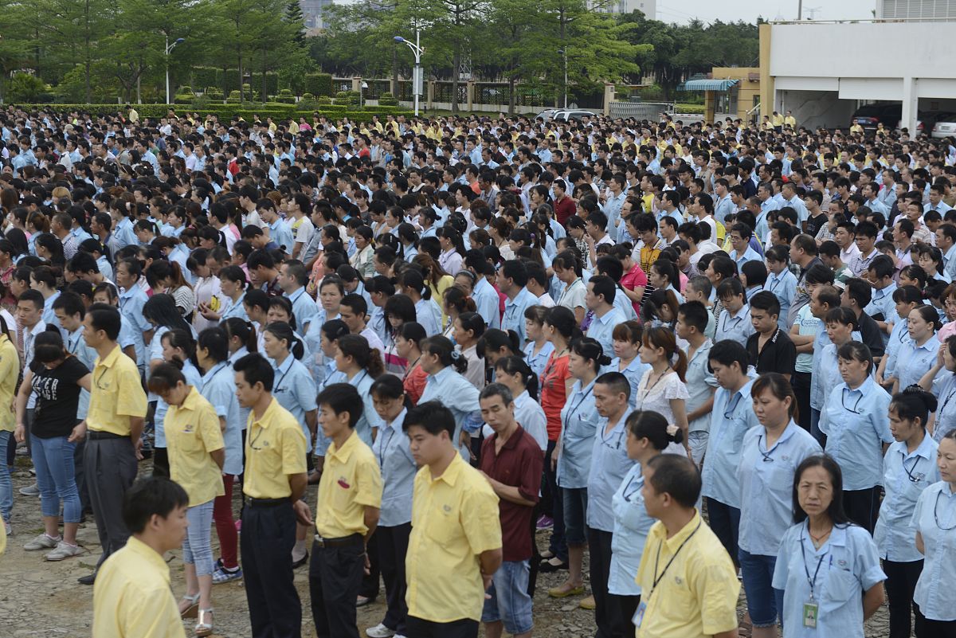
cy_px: 319
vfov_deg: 19.5
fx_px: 1859
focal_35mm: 70
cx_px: 478
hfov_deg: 28.8
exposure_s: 1/200
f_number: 7.1
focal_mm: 70
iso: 200
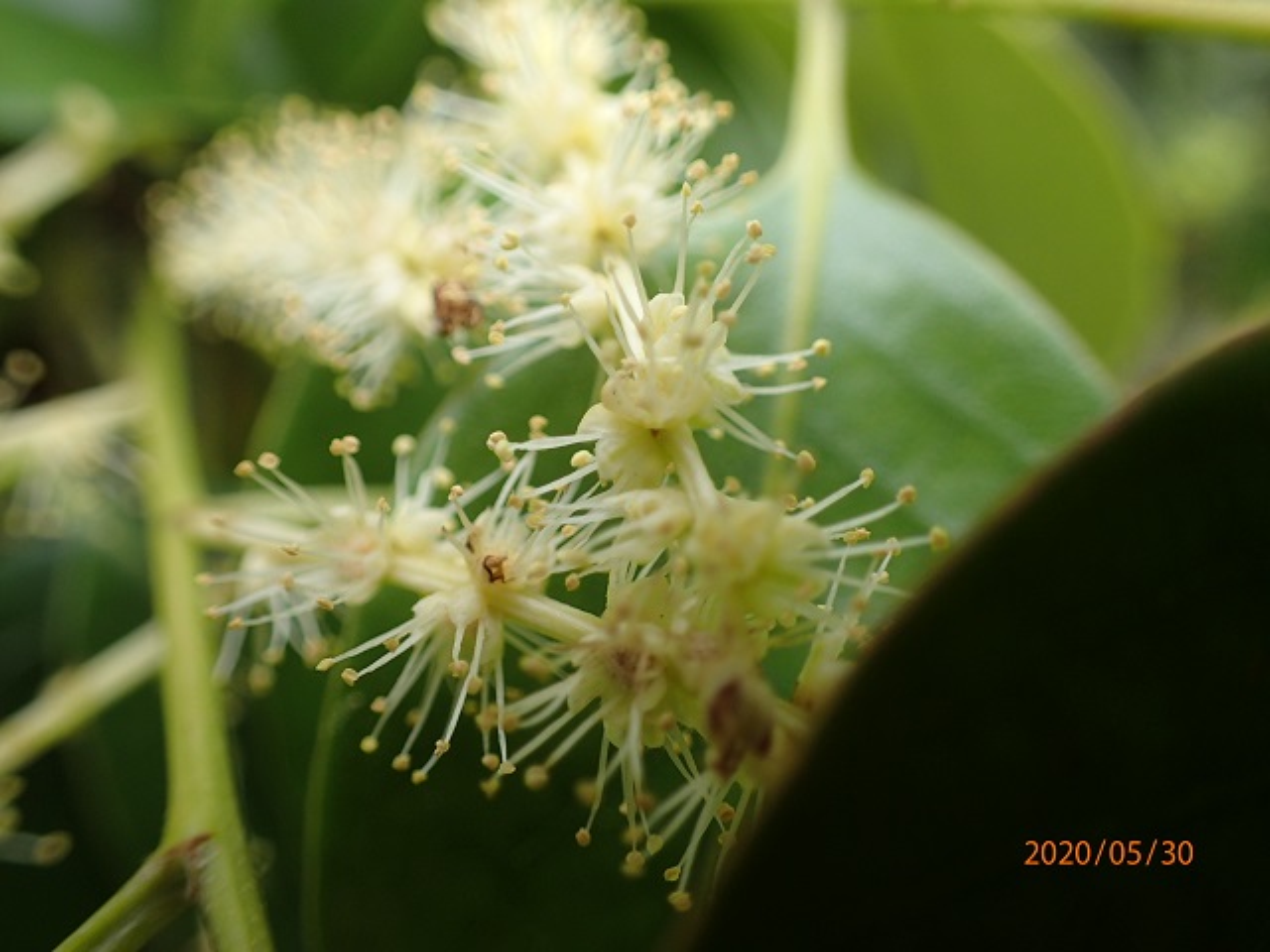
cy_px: 476
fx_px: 1101
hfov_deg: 60.0
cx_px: 635
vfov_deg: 46.8
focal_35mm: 30
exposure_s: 1/200
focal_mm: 5.5
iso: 100
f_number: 2.3
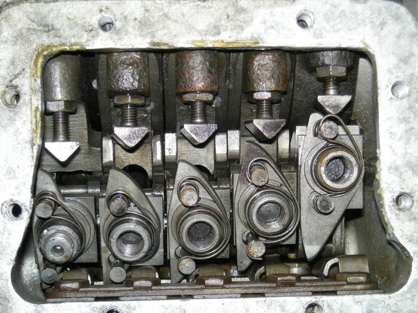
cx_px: 209
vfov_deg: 19.4
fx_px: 918
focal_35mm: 76
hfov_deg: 25.7
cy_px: 156
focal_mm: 12.3
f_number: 3.9
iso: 50
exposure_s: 1/60
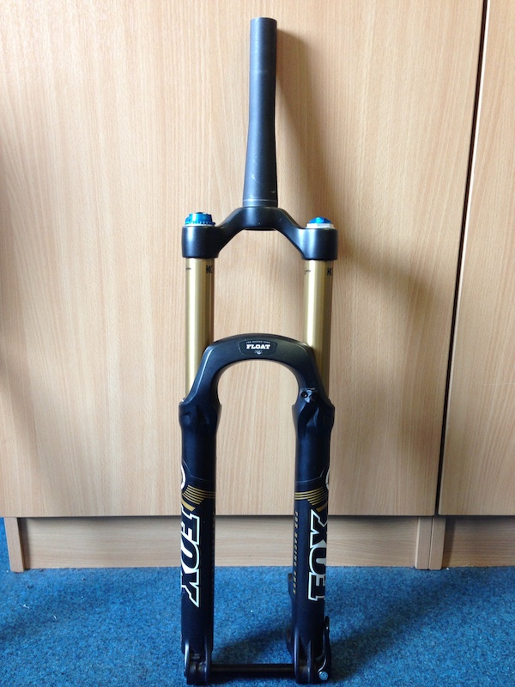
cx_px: 258
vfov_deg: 55.4
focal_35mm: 33
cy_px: 344
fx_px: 655
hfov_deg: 42.9
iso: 80
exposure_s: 1/20
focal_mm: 4.12
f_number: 2.4
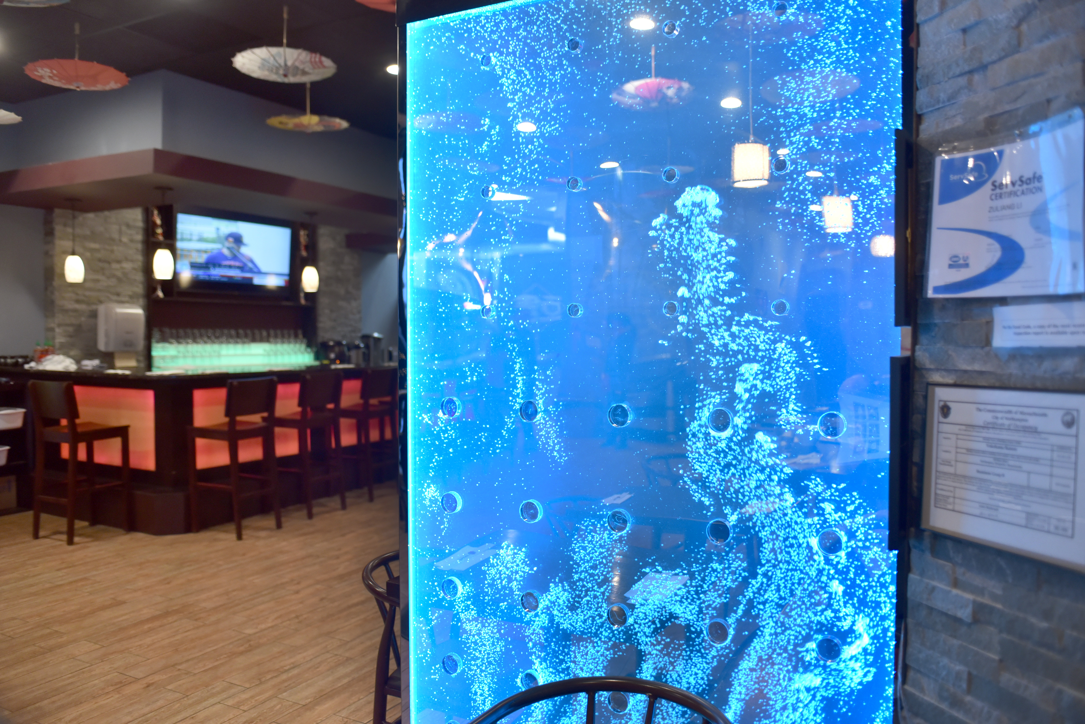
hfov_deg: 65.5
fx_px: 844
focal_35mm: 28
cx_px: 542
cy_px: 362
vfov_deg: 46.4
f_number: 3.5
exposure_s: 1/160
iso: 1600
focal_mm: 28
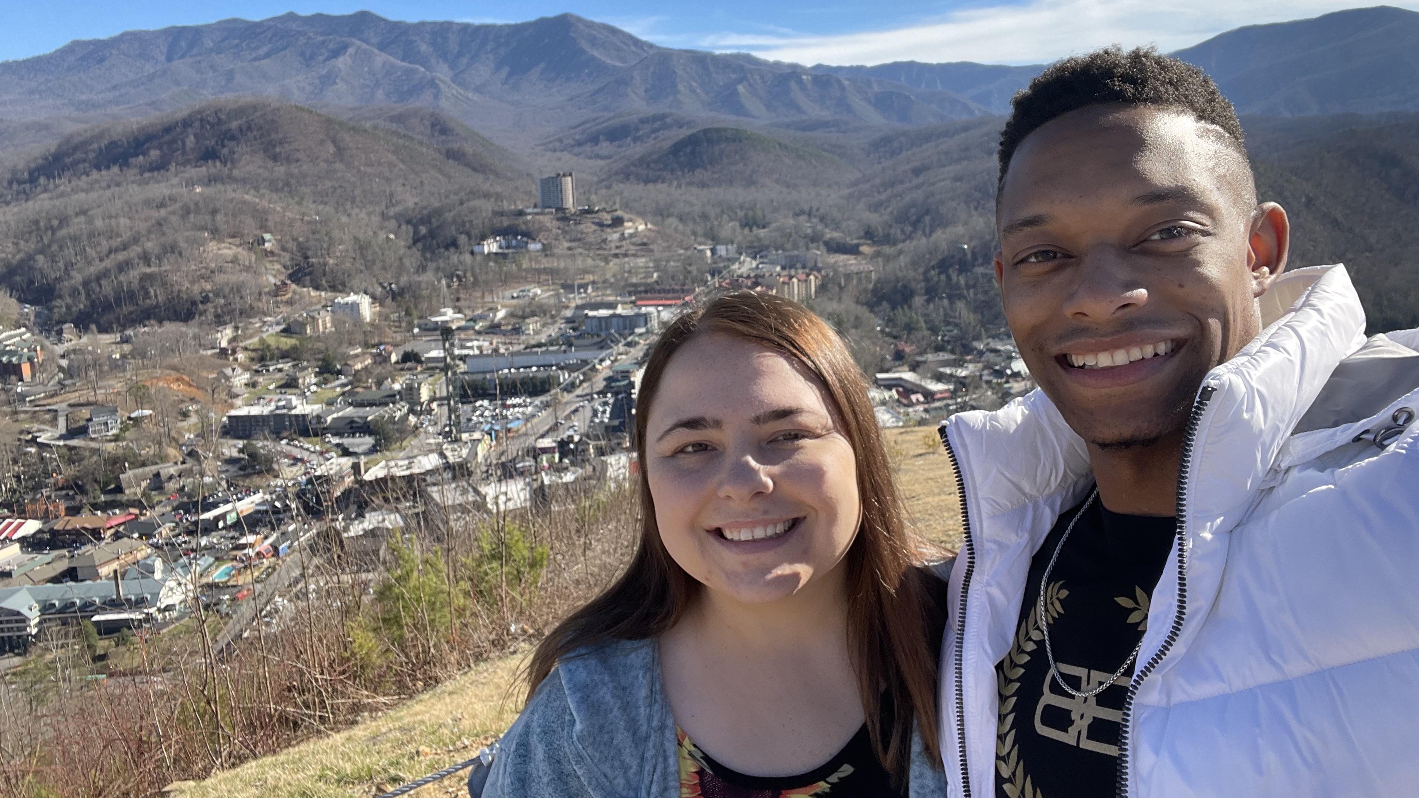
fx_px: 978
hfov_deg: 71.9
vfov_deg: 44.2
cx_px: 714
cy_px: 322
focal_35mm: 26
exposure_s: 1/569
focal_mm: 2.71
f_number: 2.2
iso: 25
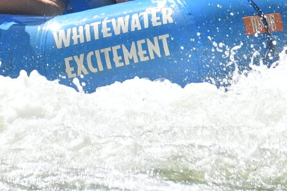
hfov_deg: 1.1
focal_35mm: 1874
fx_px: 14934
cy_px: -95
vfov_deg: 0.7
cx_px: -89
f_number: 9
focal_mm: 270
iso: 800
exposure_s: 1/1600
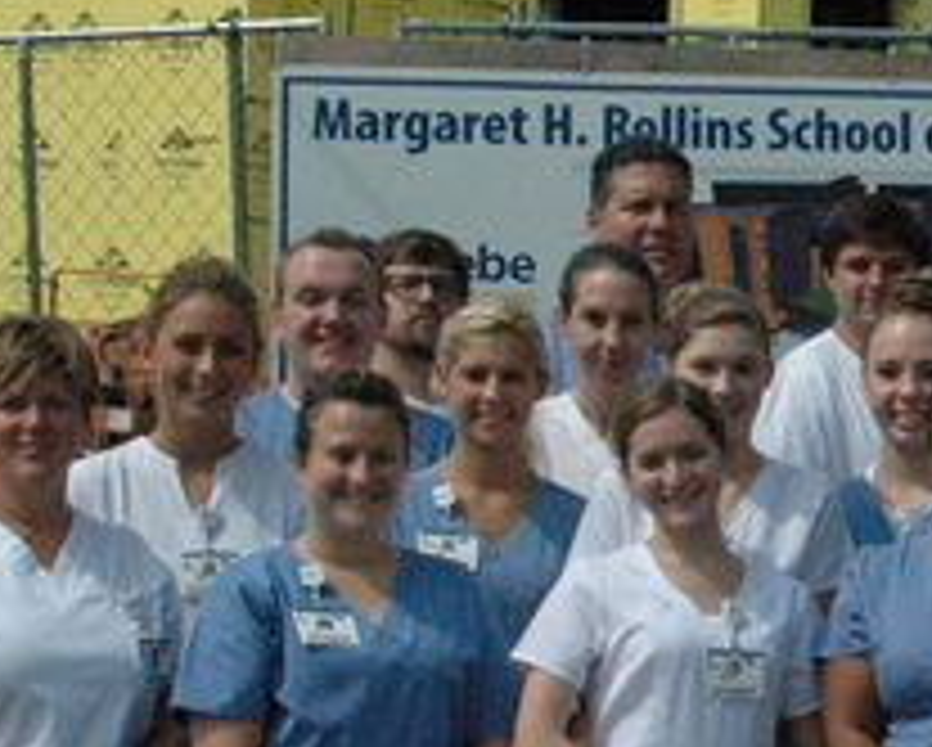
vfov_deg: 10.5
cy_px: 549
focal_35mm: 147
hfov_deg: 12.7
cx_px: 1225
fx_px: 4053
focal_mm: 27
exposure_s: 1/1000
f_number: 16
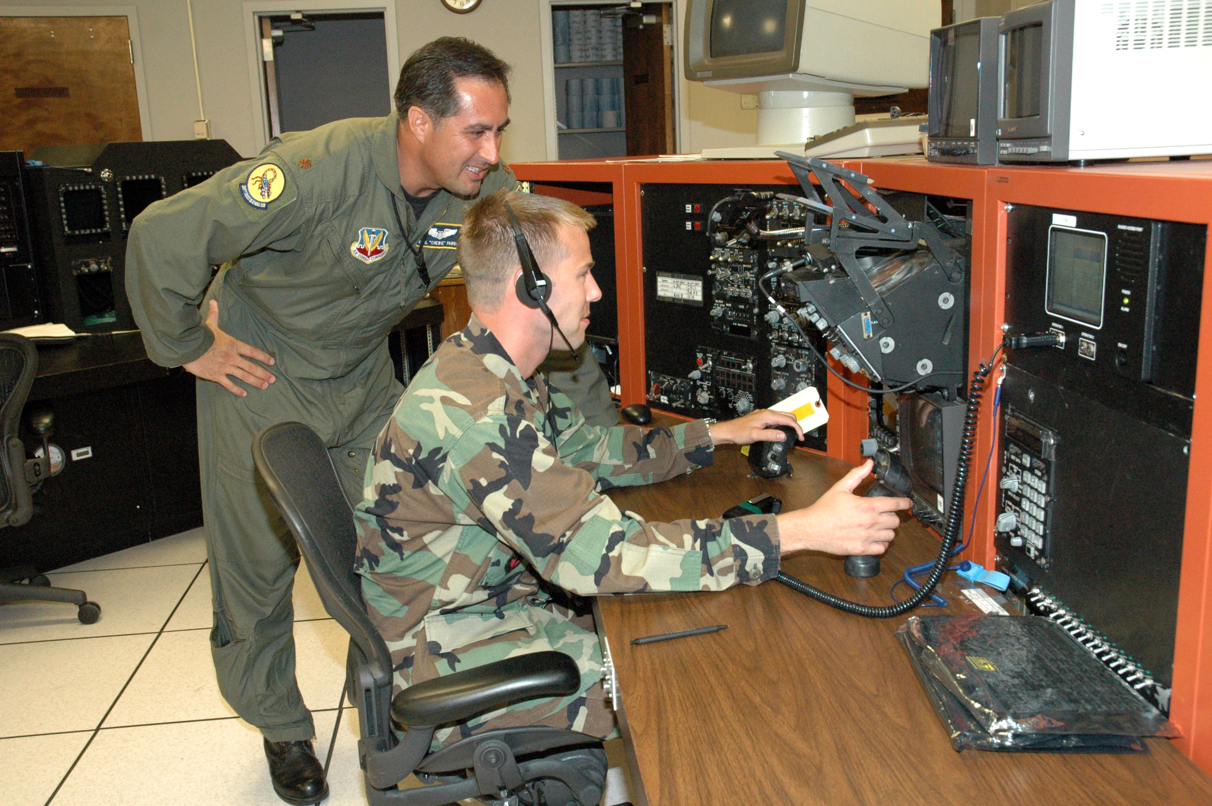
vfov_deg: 36.8
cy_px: 403
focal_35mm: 36
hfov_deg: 53.2
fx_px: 1211
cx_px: 606
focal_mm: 24
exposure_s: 1/60
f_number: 7.1
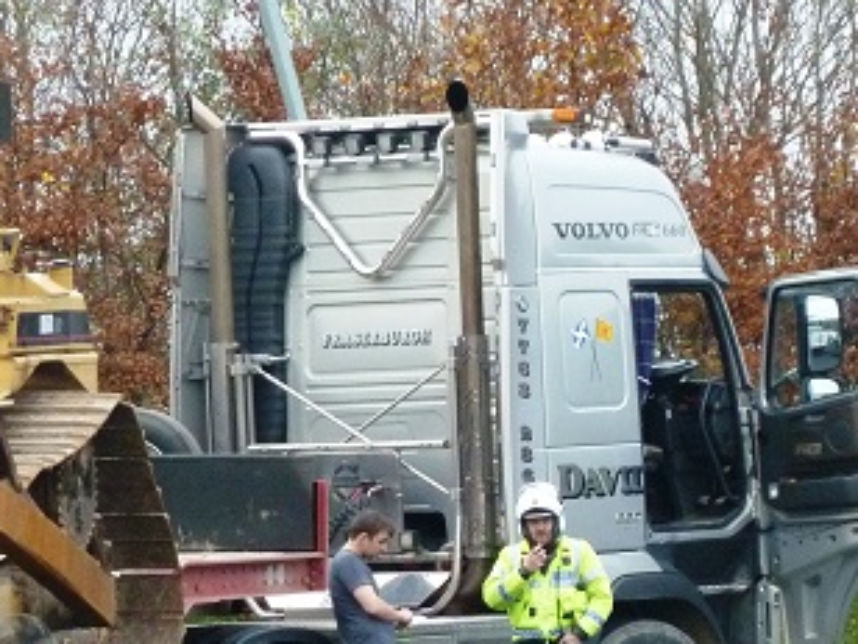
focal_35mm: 595
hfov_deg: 3.3
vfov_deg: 2.5
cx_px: 440
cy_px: 495
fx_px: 14748
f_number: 4.9
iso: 400
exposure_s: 1/30
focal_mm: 49.2
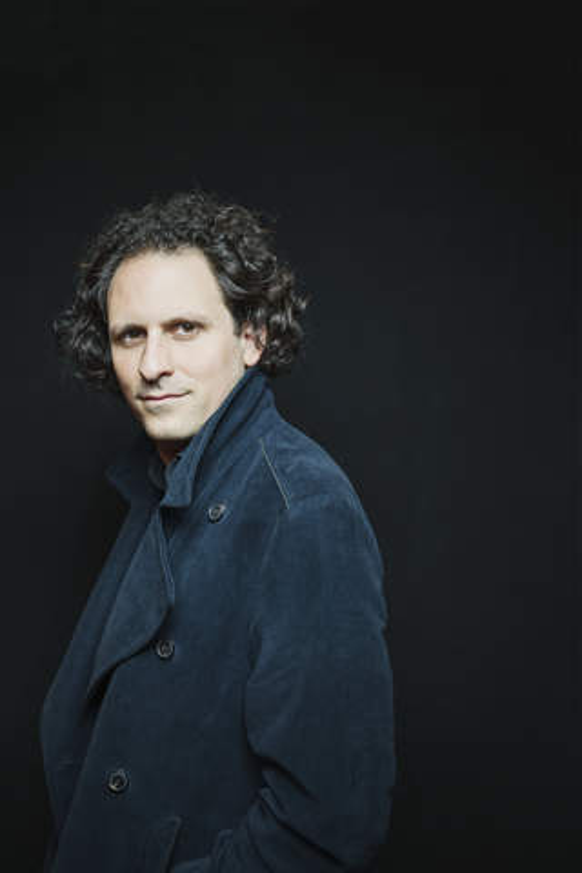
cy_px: 436
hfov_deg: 33.4
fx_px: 970
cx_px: 291
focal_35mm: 40
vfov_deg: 48.5
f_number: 1.4
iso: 125
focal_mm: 40
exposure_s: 1/50
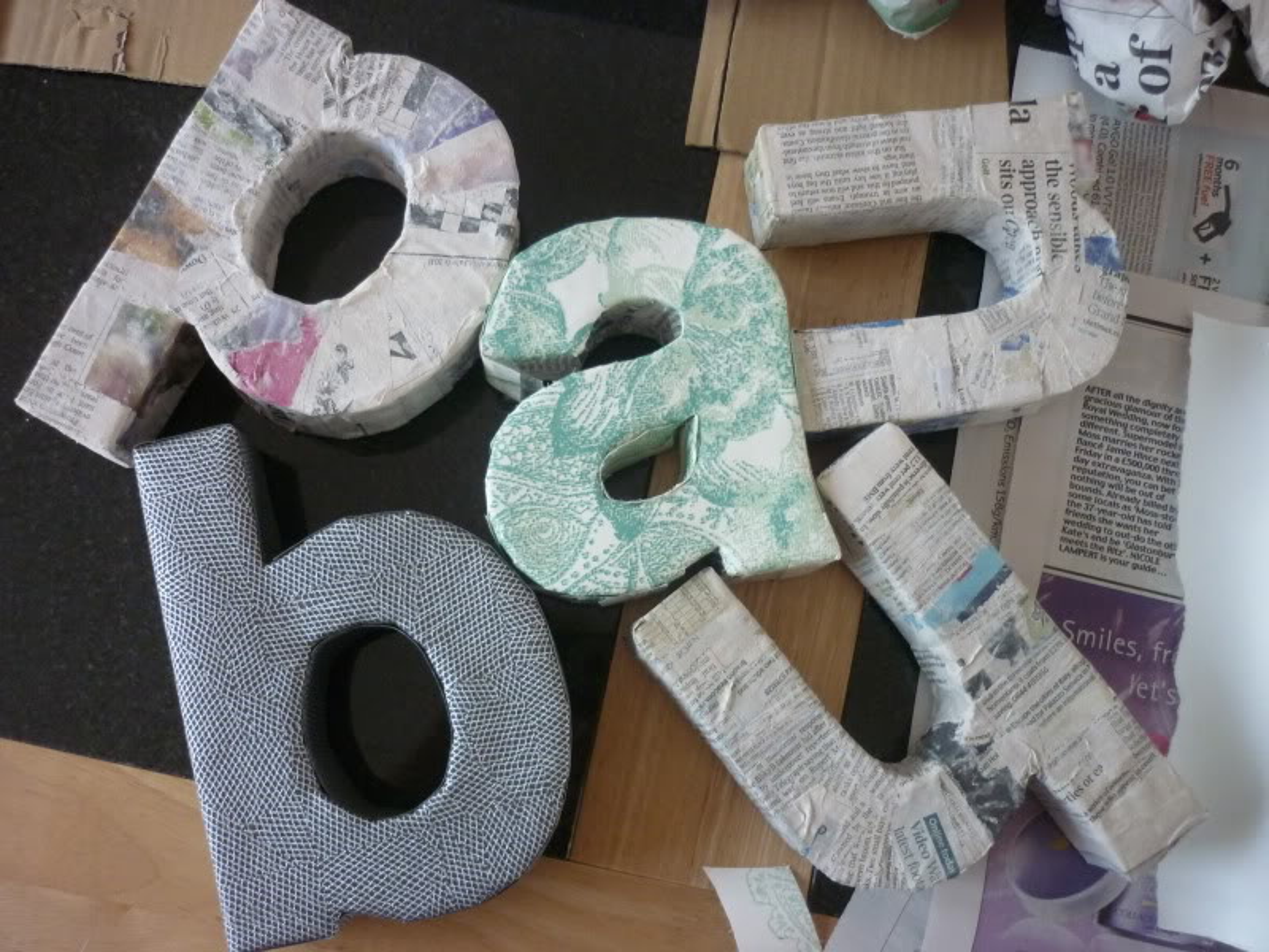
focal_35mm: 33
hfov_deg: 55.4
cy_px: 476
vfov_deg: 42.9
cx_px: 634
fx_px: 1210
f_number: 2.8
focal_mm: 5.5
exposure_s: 1/30
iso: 320
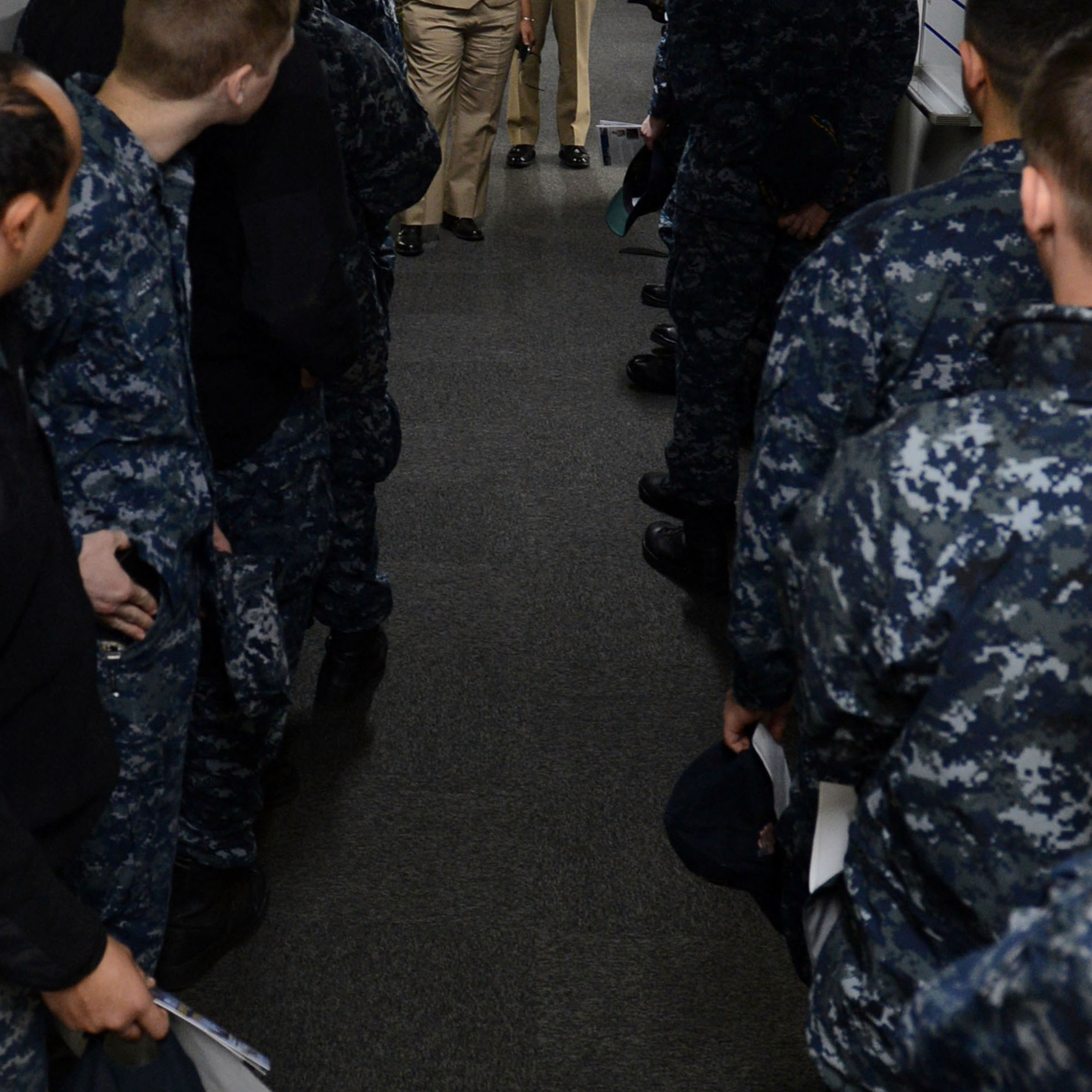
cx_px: 550
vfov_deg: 50.3
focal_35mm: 32
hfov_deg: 51.1
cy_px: 375
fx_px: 1142
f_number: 3.5
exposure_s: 1/80
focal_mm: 24
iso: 2500
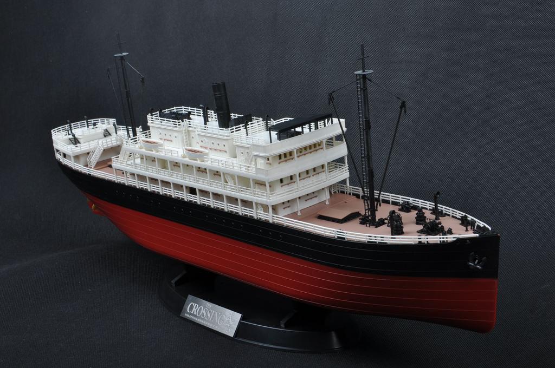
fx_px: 970
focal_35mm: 63
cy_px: 184
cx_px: 278
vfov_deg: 21.5
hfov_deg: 31.9
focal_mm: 42
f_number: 13
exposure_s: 1/100
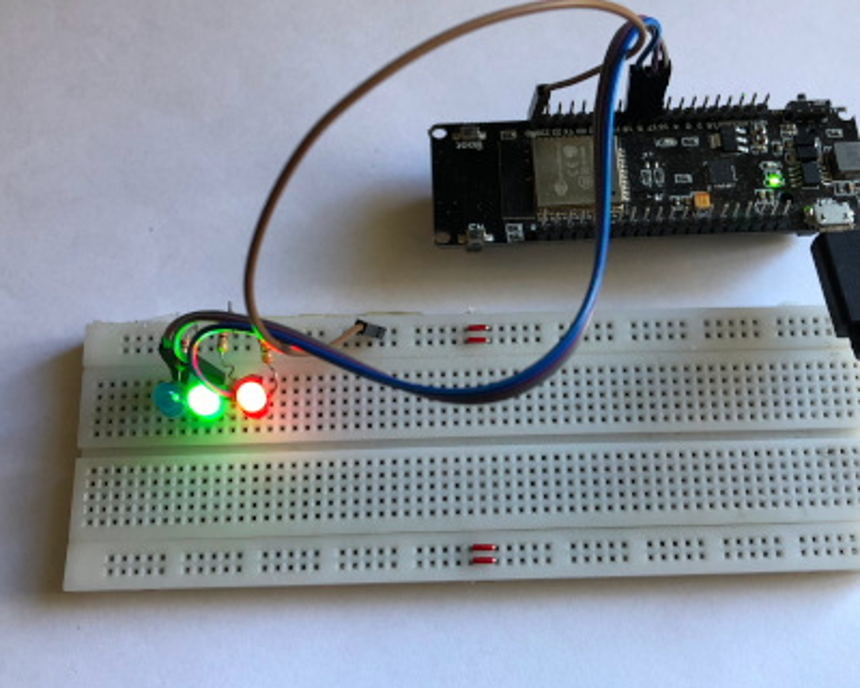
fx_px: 891
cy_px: 320
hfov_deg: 51.4
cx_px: 477
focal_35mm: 35
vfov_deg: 42.2
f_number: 1.8
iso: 40
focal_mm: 3.99
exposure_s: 1/20
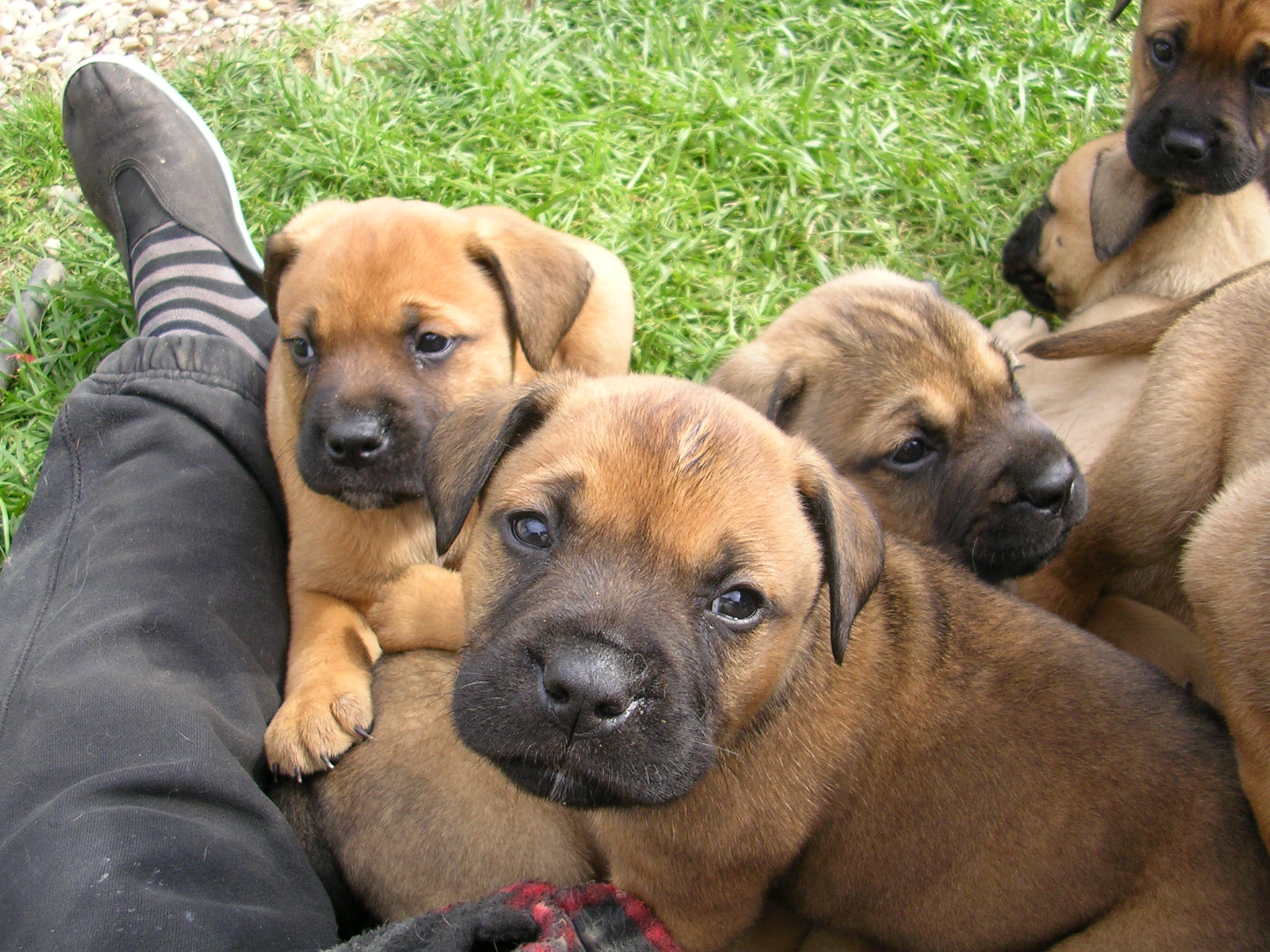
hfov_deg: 49.0
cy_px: 476
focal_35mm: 38
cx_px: 635
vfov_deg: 37.7
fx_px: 1394
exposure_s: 1/300
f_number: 2.8
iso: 50
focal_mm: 5.8
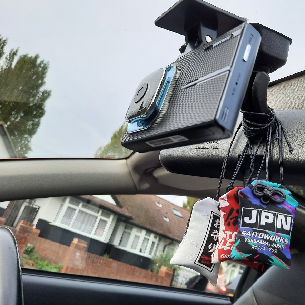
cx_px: 184
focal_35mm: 30
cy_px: 151
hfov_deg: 53.6
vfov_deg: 54.0
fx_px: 299
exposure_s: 1/240
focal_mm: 4.6
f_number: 2
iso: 32
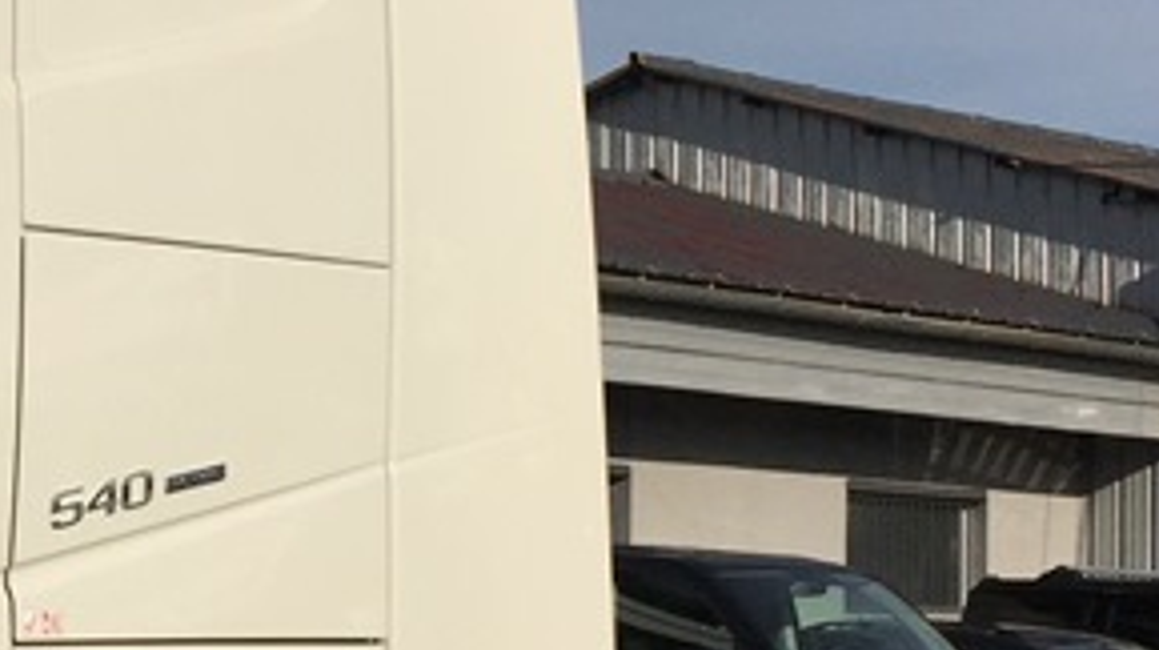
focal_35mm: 112
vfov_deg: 10.8
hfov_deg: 18.5
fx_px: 3439
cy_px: 365
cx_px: -44
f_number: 2.2
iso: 32
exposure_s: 1/5650
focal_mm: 4.15
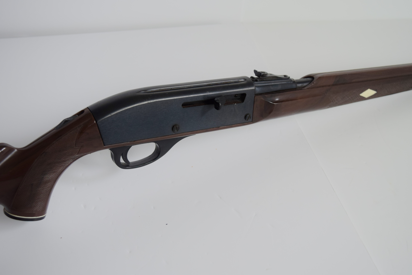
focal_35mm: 42
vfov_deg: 32.3
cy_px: 136
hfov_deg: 46.9
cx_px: 205
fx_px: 475
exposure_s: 1/125
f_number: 5
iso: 800
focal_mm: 27
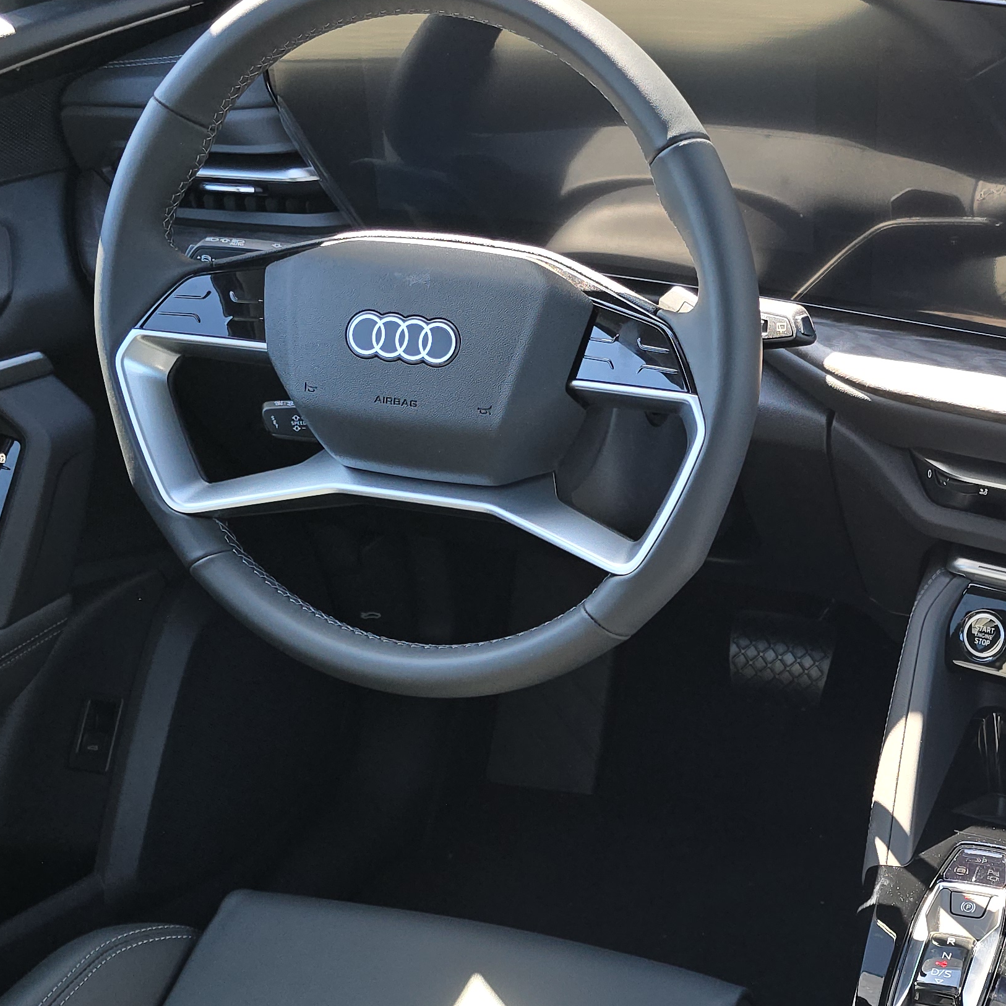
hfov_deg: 32.7
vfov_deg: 33.0
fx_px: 1644
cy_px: 811
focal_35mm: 50
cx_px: 865
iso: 50
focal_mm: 6.3
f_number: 1.7
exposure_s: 1/180
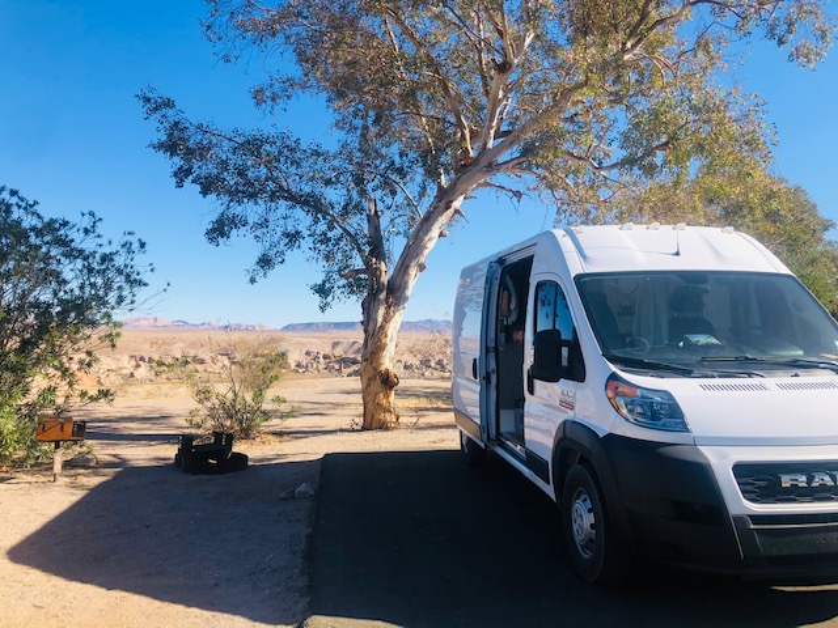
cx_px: 419
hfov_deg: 63.4
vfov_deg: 49.7
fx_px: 678
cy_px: 314
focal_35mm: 28
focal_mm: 3.99
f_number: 1.8
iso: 20
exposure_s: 1/1453
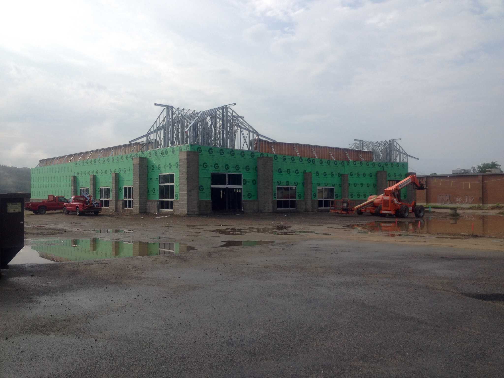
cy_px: 189
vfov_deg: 40.7
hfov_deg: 52.6
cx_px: 252
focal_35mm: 35
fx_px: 510
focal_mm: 4.28
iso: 50
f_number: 2.4
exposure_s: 1/1381
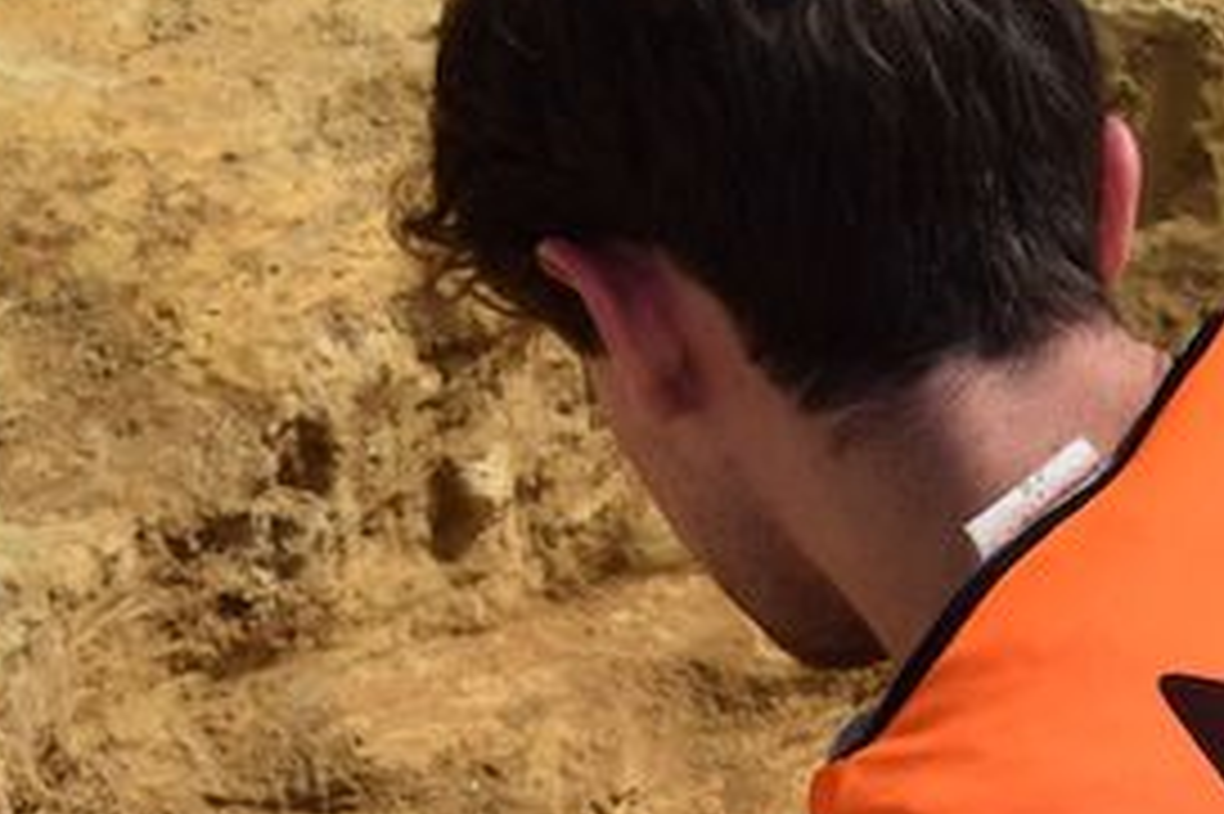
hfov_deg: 12.9
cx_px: 976
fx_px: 5403
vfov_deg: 8.5
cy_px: 1160
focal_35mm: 159
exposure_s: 1/320
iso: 200
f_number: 9
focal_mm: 24
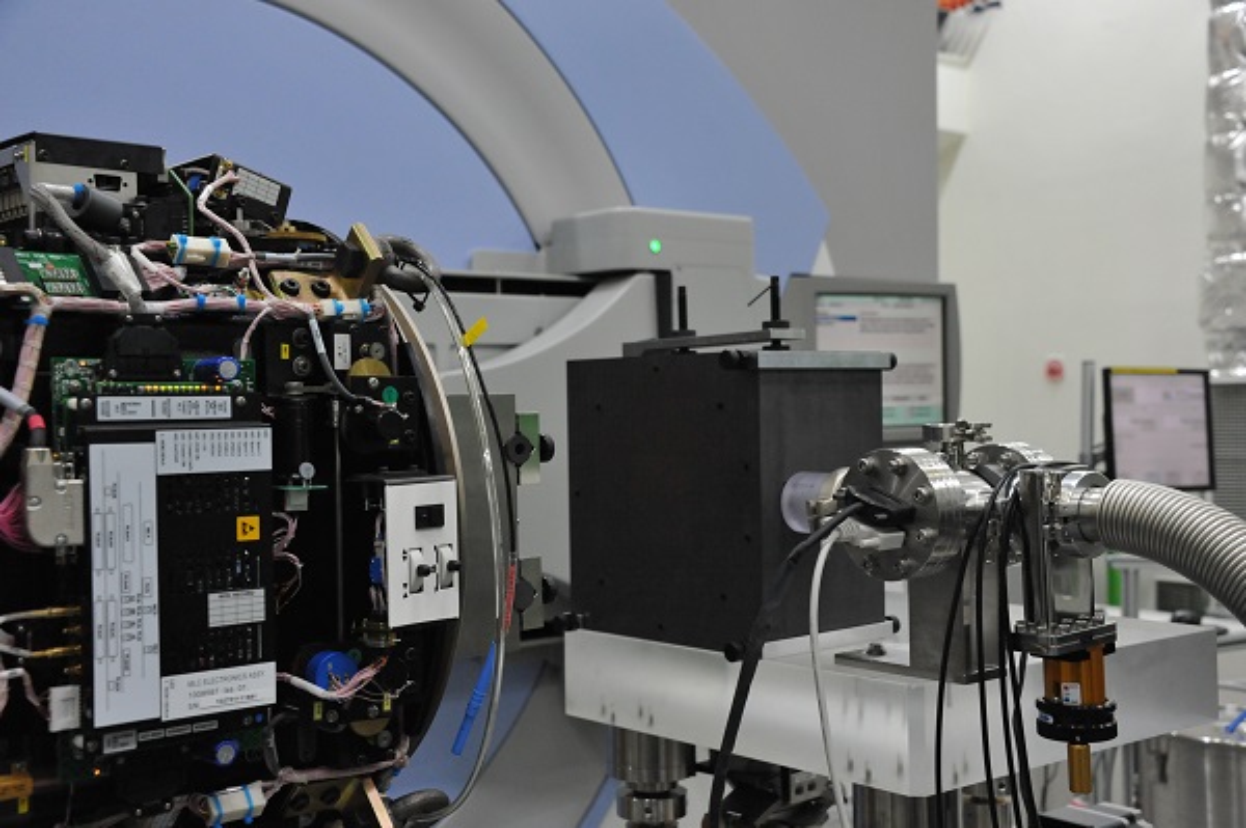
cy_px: 414
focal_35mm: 45
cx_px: 623
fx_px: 1556
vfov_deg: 29.8
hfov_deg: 43.6
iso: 4000
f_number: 5.6
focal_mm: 45
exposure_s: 1/200
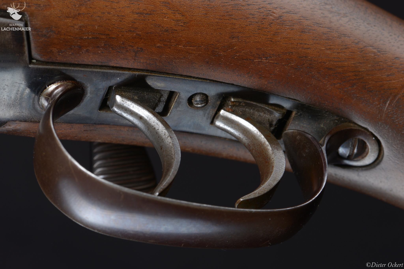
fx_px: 1179
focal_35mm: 105
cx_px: 202
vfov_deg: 13.1
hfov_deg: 19.4
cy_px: 134
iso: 100
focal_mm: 105
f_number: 22
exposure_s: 1/60
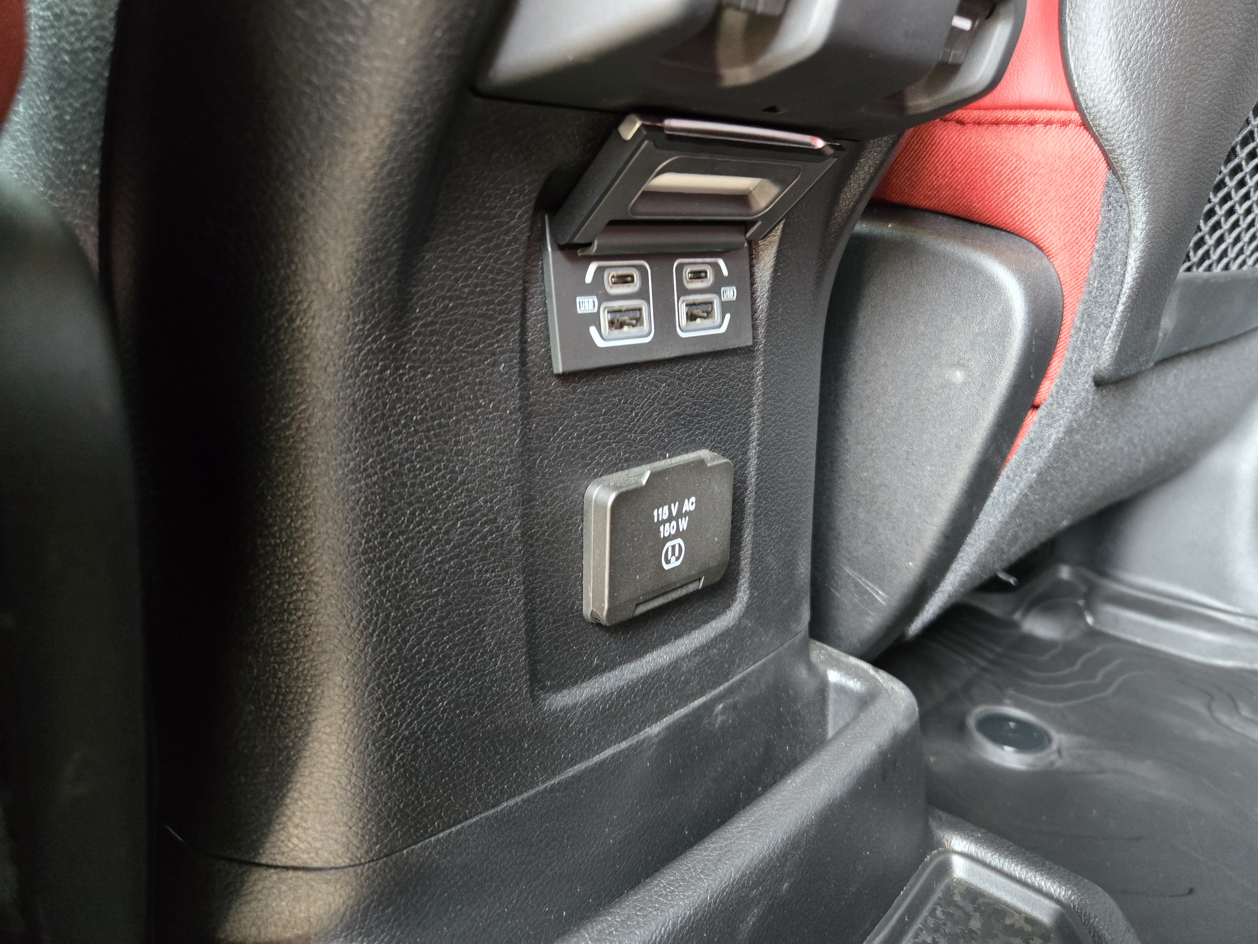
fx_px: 836
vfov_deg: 58.9
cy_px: 472
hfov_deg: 73.9
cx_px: 629
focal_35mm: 23
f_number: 1.8
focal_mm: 5.4
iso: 1600
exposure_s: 1/60
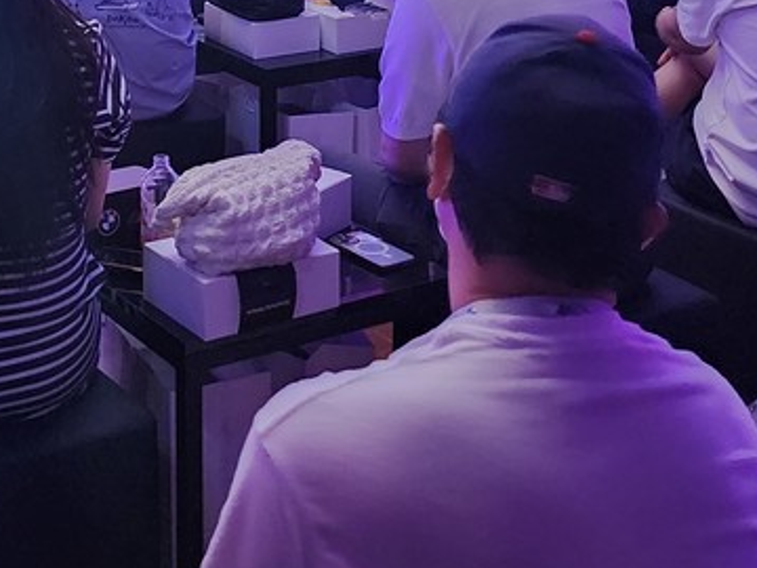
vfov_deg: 16.4
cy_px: -347
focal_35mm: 80
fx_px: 1749
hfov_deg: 24.1
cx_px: 187
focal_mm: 5
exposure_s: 1/60
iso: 640
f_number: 1.8
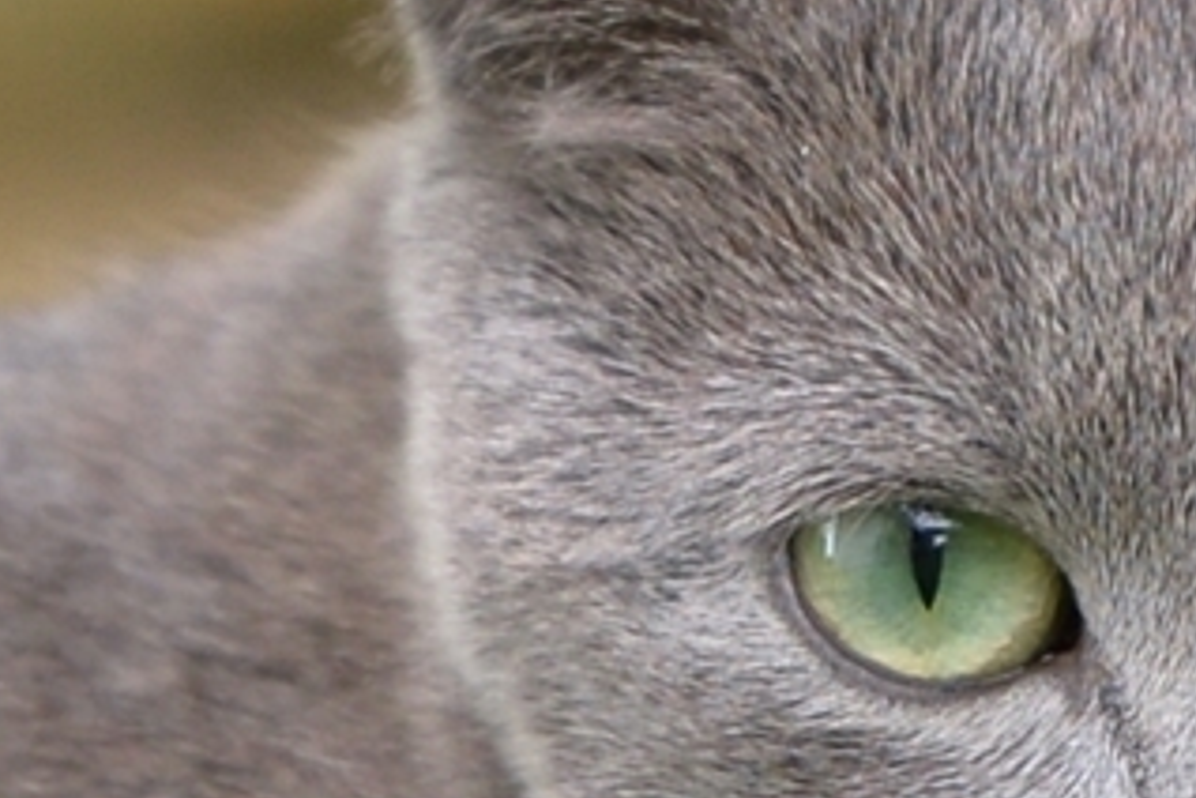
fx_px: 20895
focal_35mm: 629
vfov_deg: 2.2
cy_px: 395
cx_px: 1196
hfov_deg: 3.3
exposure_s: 1/400
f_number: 2.8
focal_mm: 200
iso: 320
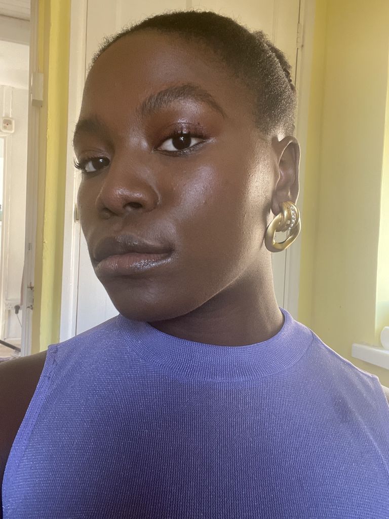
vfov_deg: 60.0
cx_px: 194
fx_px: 450
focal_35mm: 30
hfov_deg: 46.8
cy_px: 260
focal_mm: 2.71
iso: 400
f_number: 2.2
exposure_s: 1/49
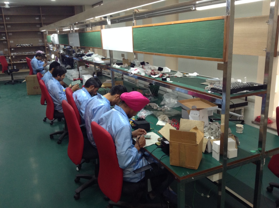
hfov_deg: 55.4
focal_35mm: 33
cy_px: 104
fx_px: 266
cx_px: 140
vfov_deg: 42.8
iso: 80
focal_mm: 3.3
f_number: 2.4
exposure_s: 1/24
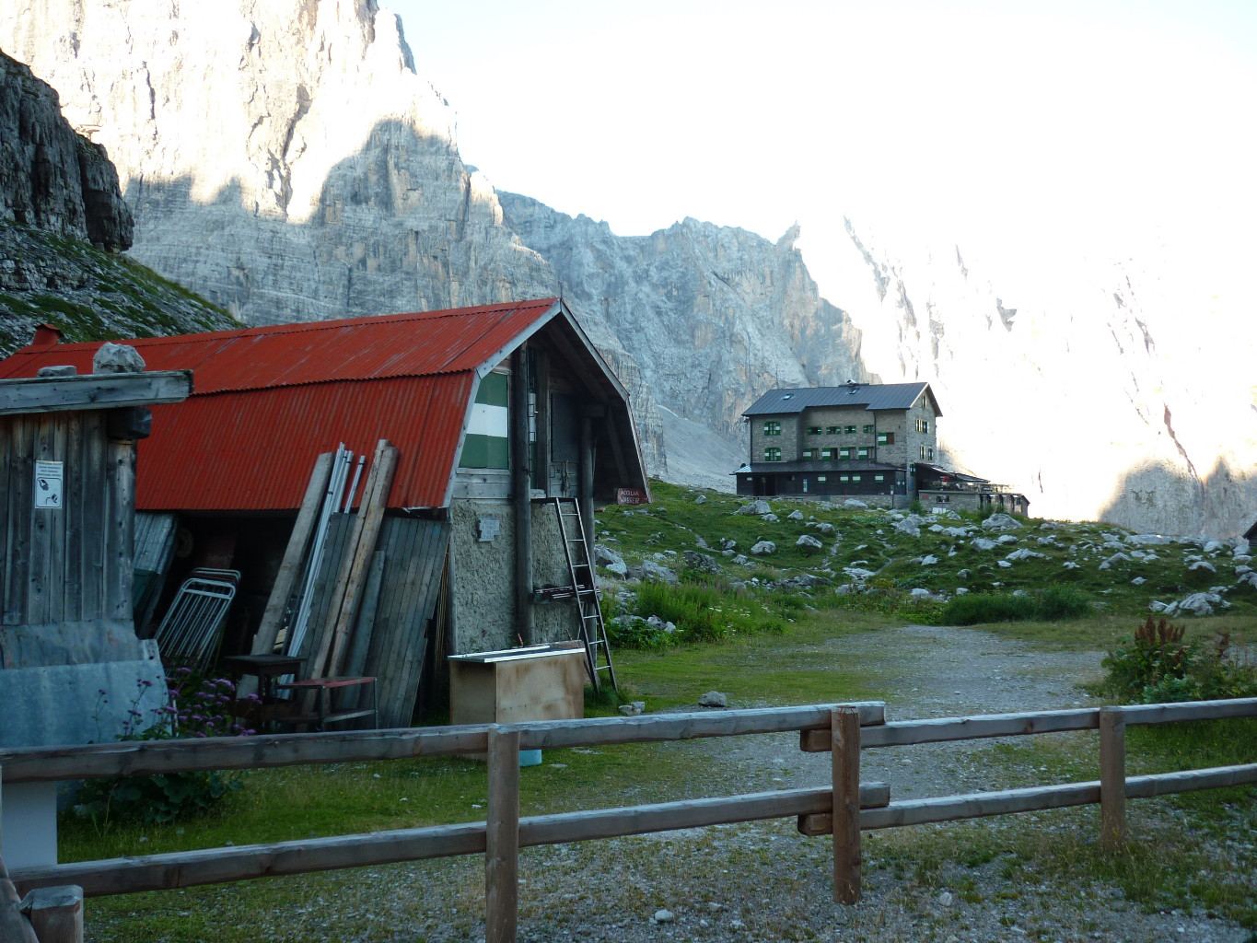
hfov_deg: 55.3
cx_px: 628
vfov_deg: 43.0
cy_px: 472
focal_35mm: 33
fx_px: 1198
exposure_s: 1/100
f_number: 2.8
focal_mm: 5.5
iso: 80
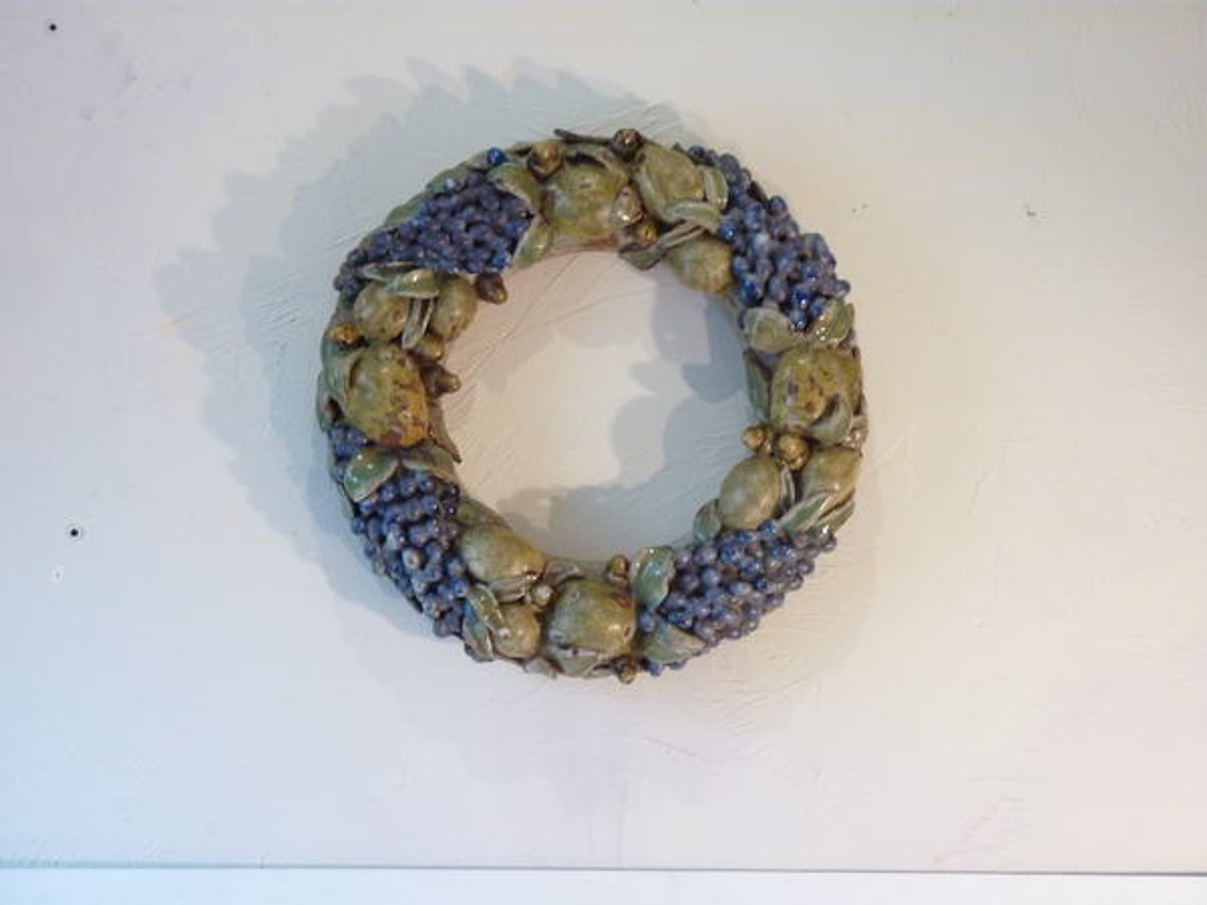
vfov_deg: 15.4
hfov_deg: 20.4
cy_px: 452
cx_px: 604
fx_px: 3347
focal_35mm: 96
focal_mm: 15.8
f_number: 4.3
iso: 400
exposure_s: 1/15
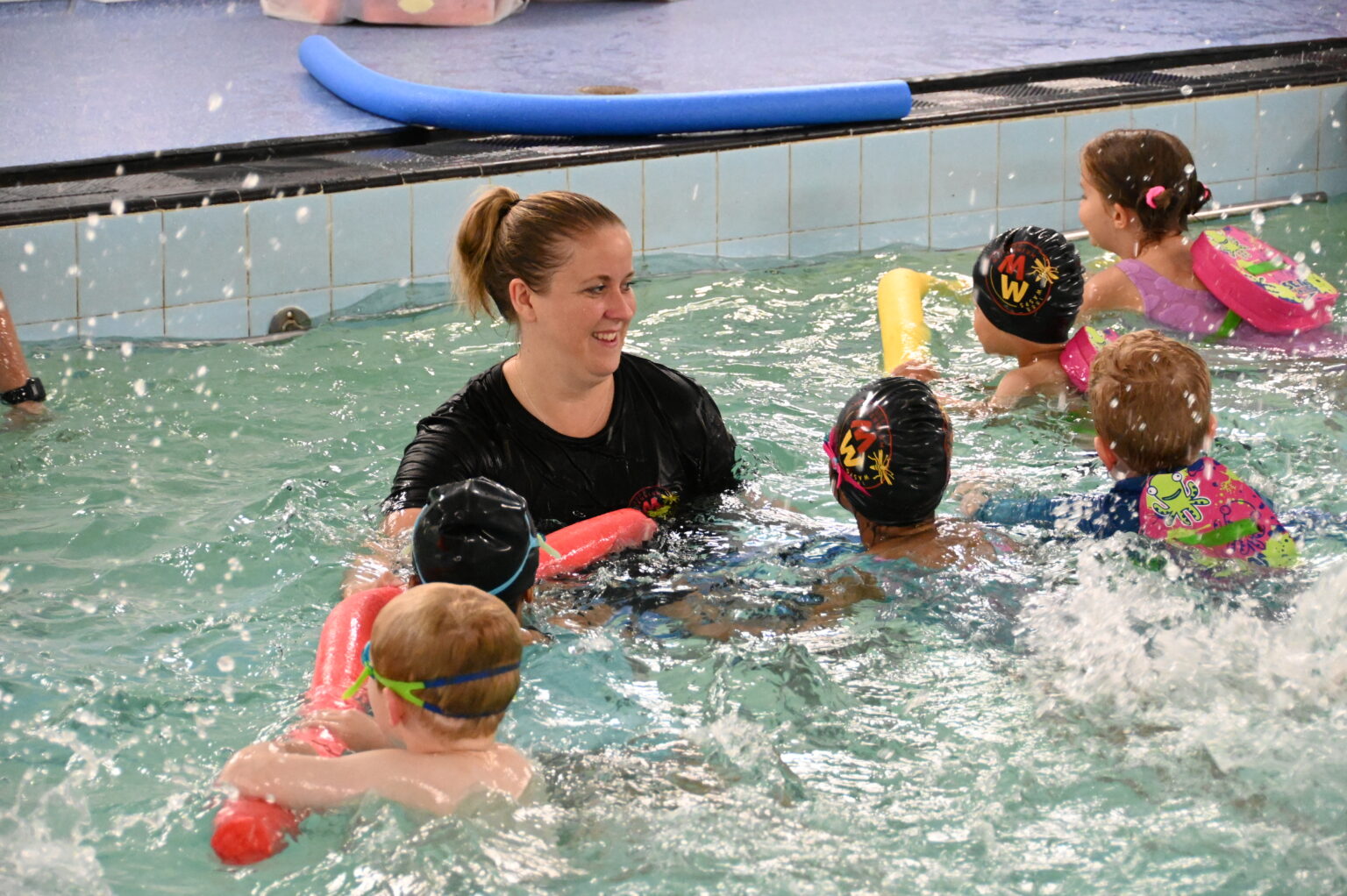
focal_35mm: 123
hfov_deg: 16.7
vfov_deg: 11.1
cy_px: 448
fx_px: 4599
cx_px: 674
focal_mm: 82
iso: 6400
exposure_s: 1/250
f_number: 5
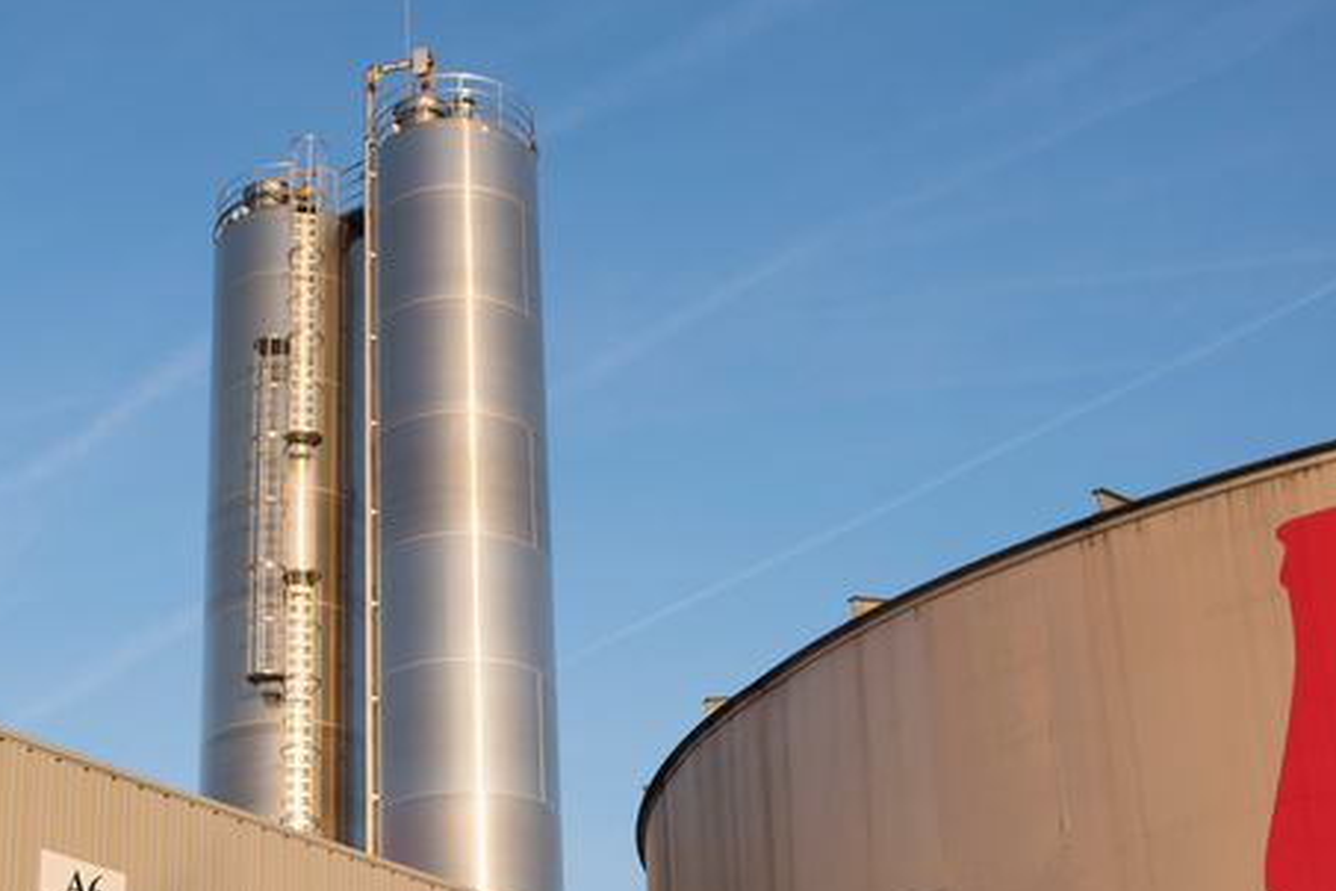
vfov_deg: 24.7
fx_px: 1967
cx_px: 466
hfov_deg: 37.2
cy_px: 814
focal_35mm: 53
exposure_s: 1/1250
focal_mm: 20
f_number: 2.5
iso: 80
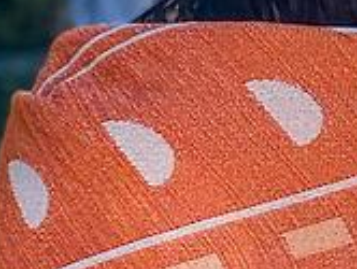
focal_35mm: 361
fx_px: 3728
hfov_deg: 5.5
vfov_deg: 4.1
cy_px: -56
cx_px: 354
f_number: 2
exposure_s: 1/140
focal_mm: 6
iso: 20
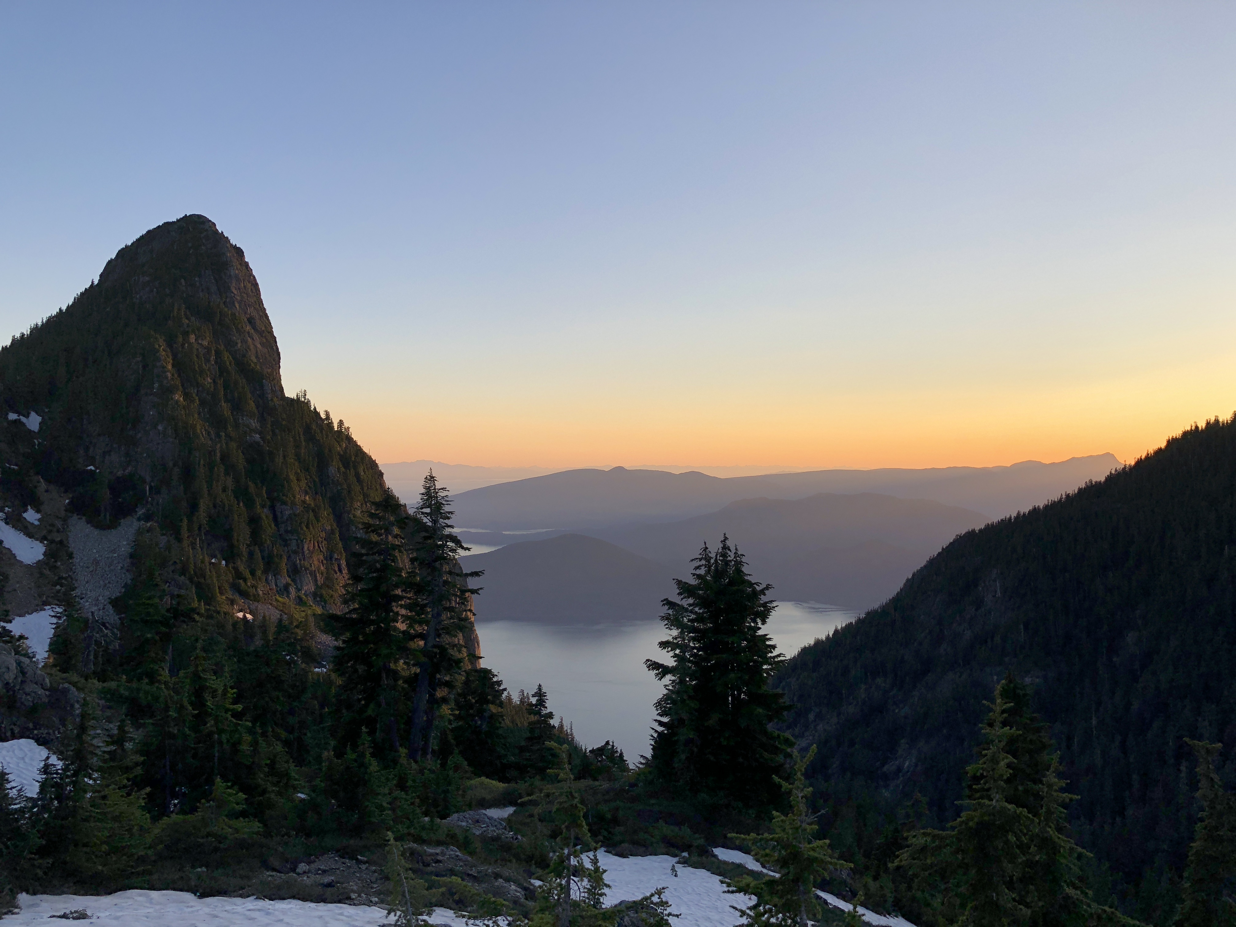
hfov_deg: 63.4
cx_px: 618
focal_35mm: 28
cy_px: 464
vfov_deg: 49.7
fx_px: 1000
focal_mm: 4
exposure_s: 1/771
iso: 20
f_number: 1.8
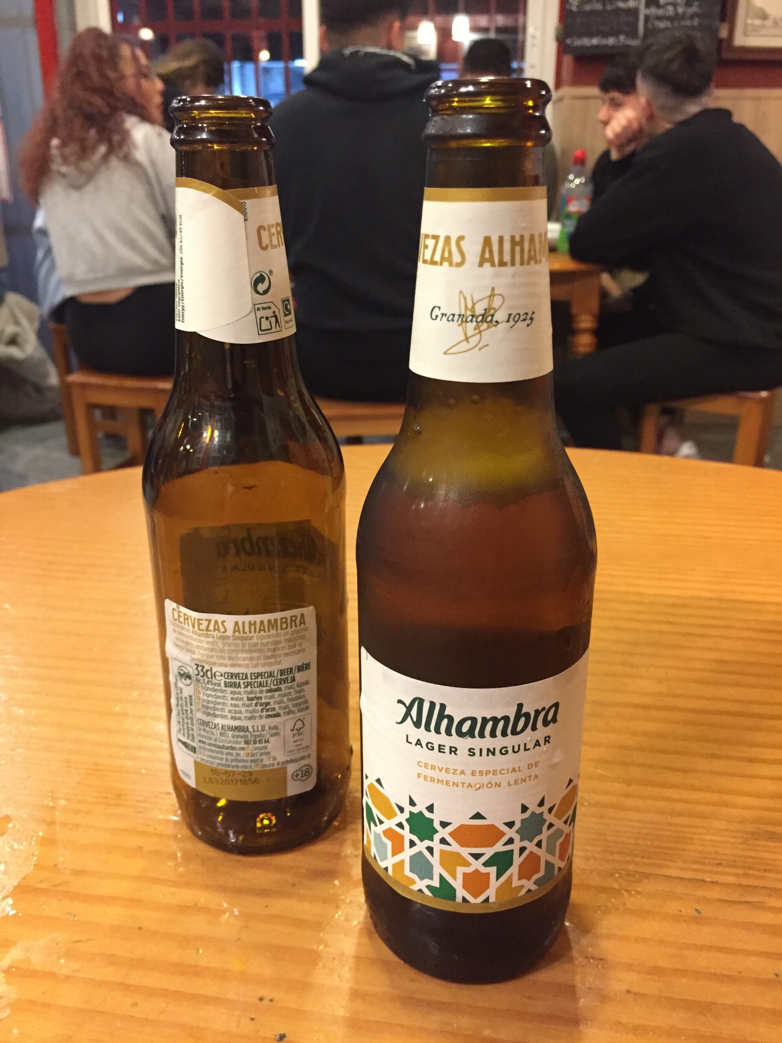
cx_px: 391
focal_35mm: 29
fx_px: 874
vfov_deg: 61.7
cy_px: 522
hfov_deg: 48.2
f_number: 2.2
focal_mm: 4.15
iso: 320
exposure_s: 1/17
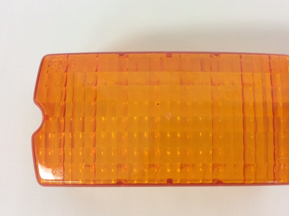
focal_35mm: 38
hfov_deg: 48.9
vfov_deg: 37.7
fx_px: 317
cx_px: 163
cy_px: 108
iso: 100
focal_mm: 3.3
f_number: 2.4
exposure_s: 1/24
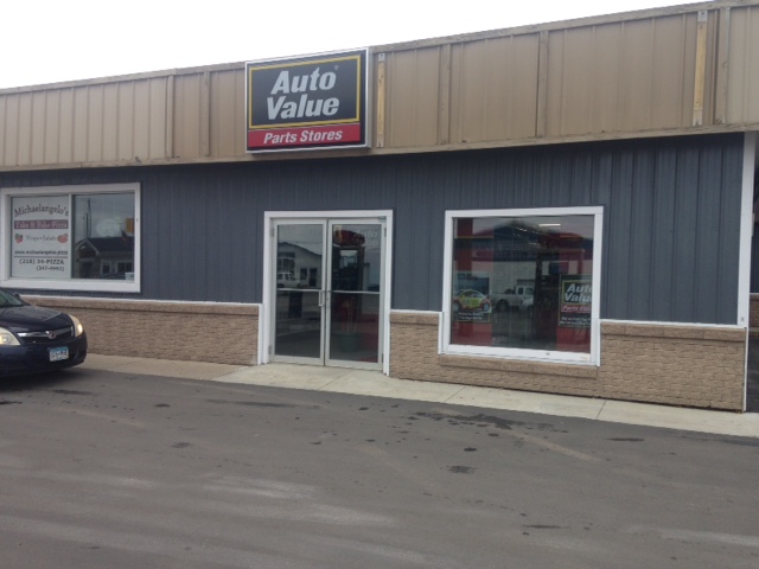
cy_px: 284
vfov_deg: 42.9
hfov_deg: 55.4
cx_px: 380
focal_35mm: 33
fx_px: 724
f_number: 2.4
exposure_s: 1/236
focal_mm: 4.12
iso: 50
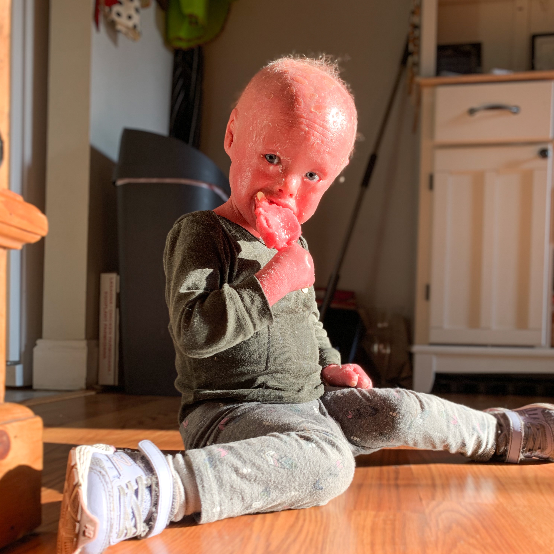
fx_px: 561
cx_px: 278
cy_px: 360
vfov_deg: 51.7
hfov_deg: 52.5
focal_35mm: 31
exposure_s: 1/120
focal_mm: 4.25
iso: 50
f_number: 1.8
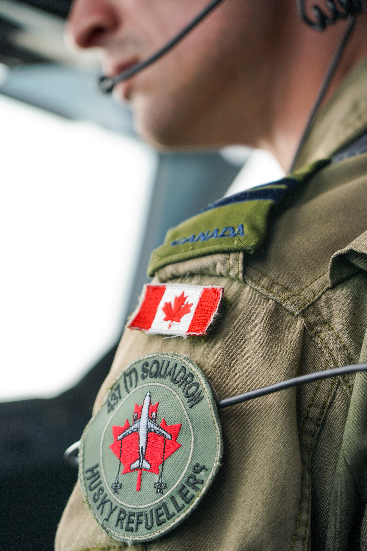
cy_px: 276
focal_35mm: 105
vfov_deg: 19.5
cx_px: 184
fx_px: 1605
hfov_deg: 13.0
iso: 400
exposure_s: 1/400
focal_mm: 105
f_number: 4
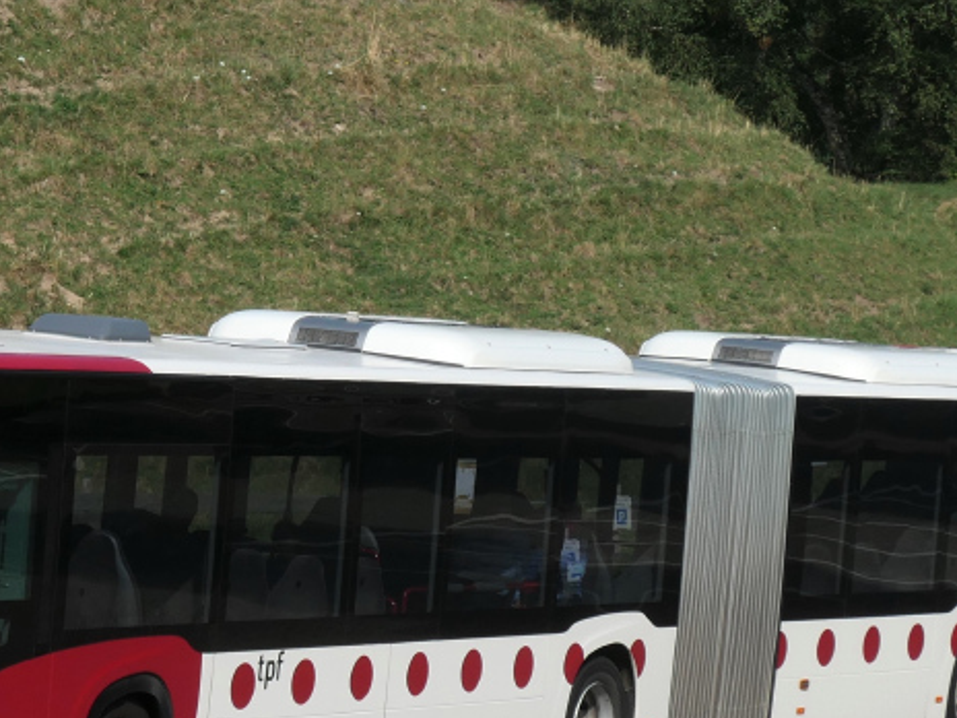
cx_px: 167
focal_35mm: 159
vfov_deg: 9.3
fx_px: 4396
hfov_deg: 12.4
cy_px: 251
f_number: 5.6
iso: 200
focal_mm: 21.5
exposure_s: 1/1000
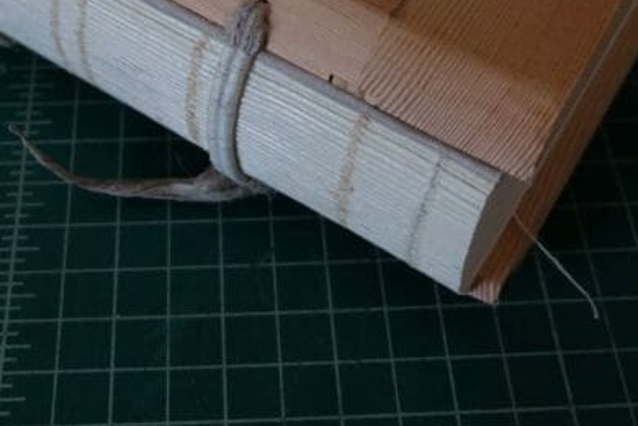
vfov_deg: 20.7
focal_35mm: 63
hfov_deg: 31.6
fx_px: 1116
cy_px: -27
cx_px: 209
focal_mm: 16
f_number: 3.5
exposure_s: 1/160
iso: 1600
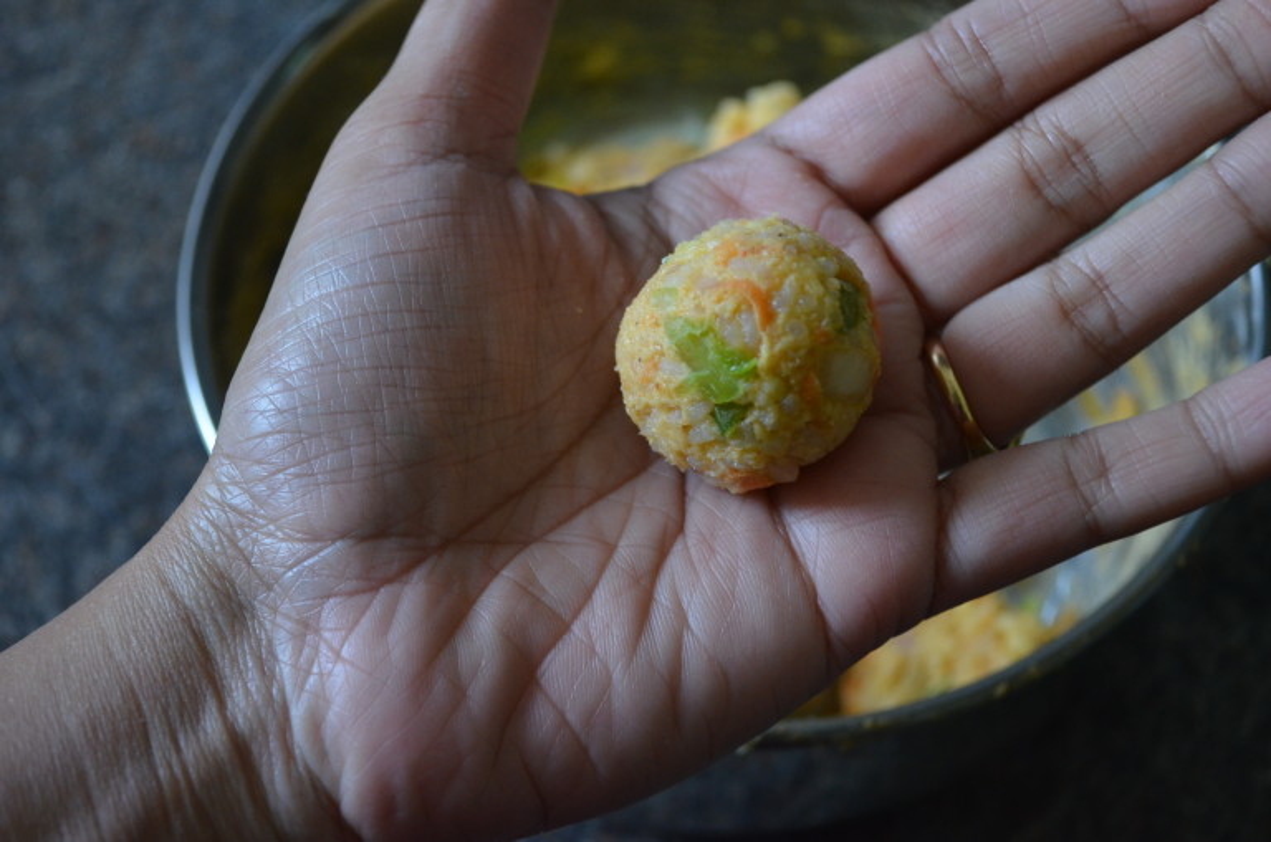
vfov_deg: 26.4
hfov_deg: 38.9
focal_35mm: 51
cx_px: 636
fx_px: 1797
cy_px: 421
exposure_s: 1/30
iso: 1400
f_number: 5
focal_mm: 34
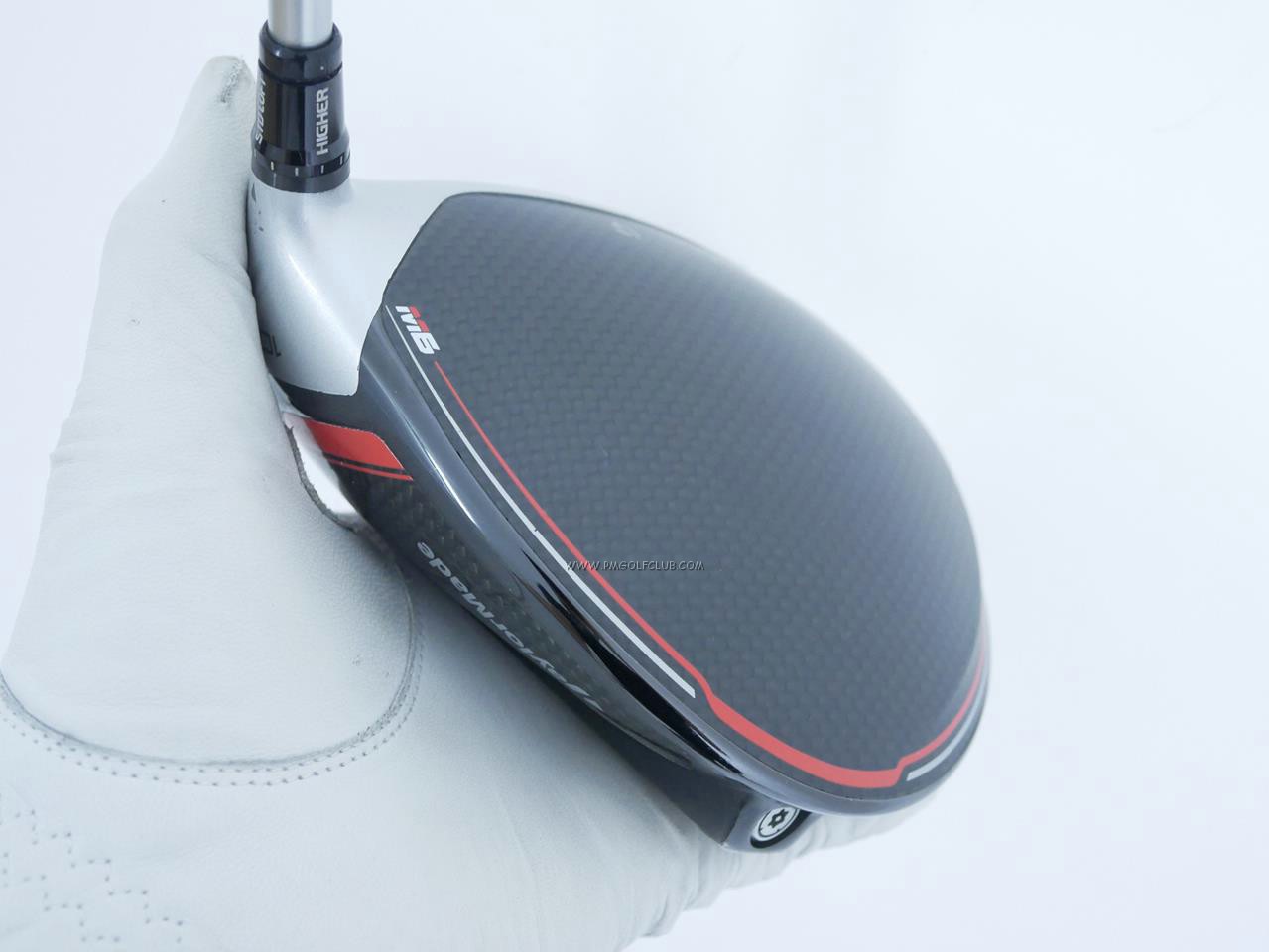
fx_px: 1833
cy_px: 476
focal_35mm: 50
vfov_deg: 29.1
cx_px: 634
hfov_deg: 38.2
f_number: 4.5
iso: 1600
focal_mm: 25
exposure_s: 1/50
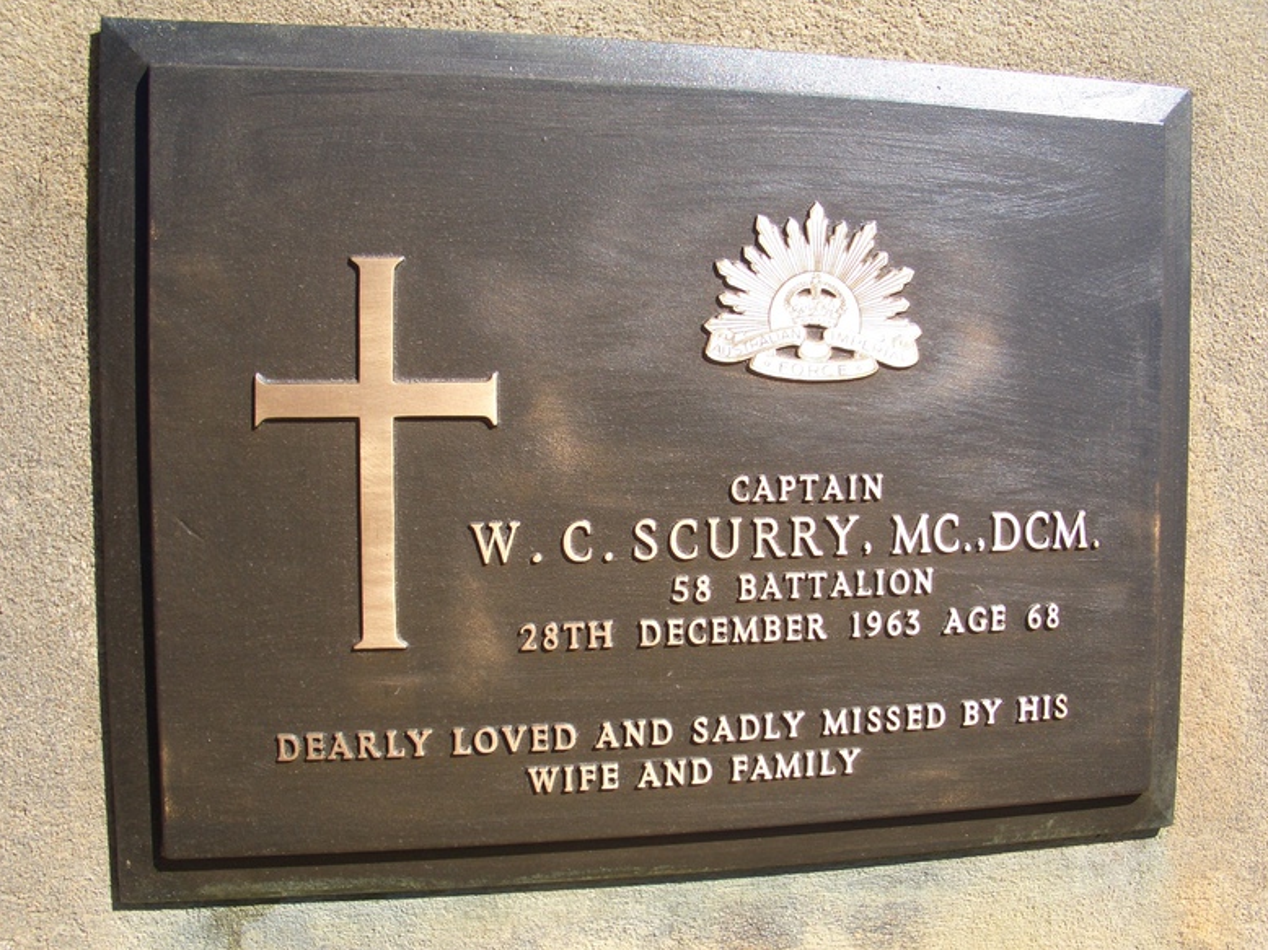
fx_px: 1318
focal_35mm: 36
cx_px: 645
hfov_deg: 51.4
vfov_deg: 39.6
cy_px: 477
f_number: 4.3
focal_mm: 5.8
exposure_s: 1/250
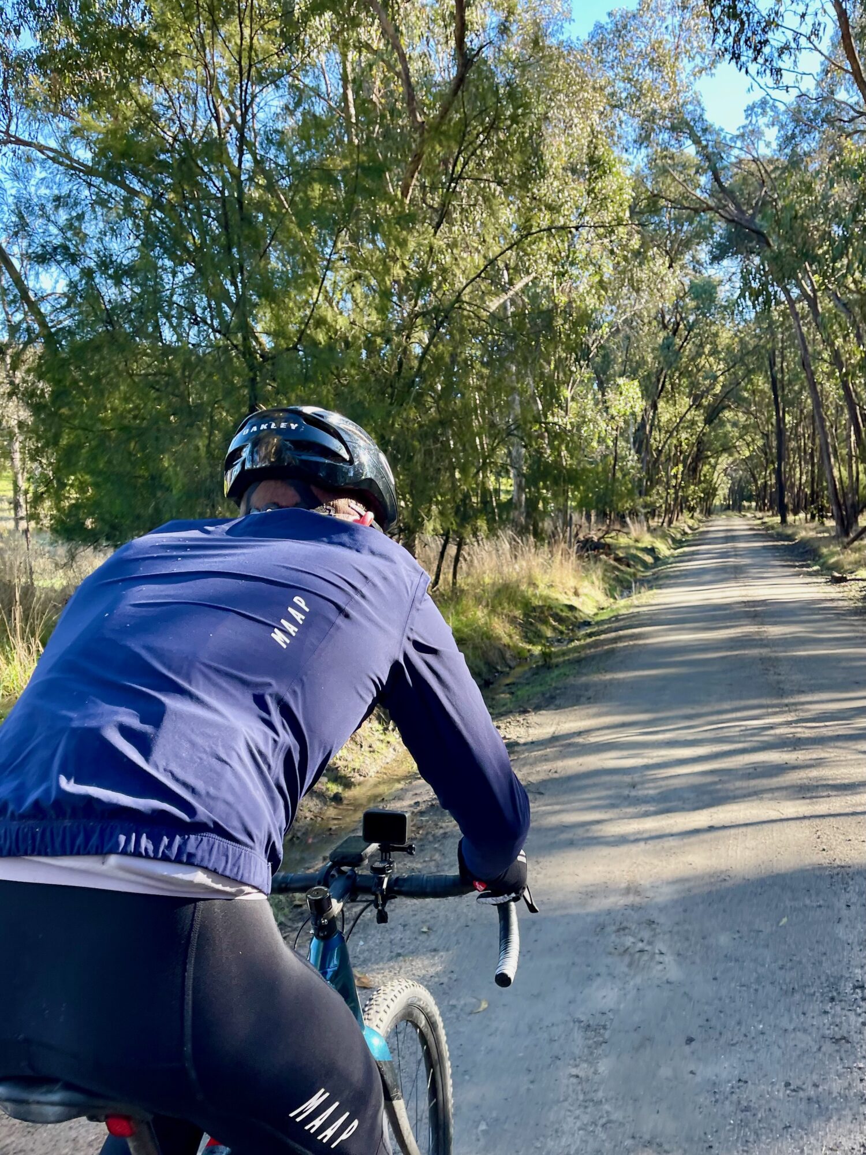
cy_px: 578
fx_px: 867
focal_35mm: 26
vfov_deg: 67.3
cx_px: 433
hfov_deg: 53.1
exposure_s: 1/165
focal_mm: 5.1
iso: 32
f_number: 1.6
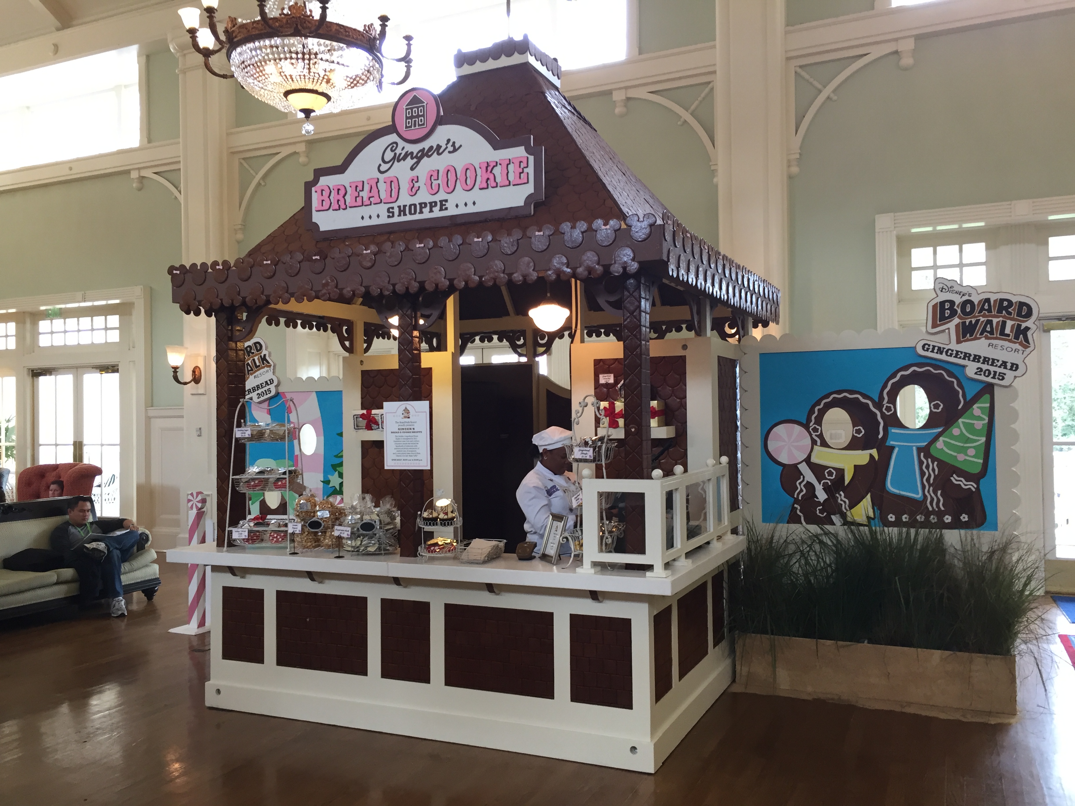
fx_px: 901
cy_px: 403
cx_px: 538
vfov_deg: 48.2
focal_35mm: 29
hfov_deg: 61.7
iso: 64
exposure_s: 1/30
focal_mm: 4.15
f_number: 2.2
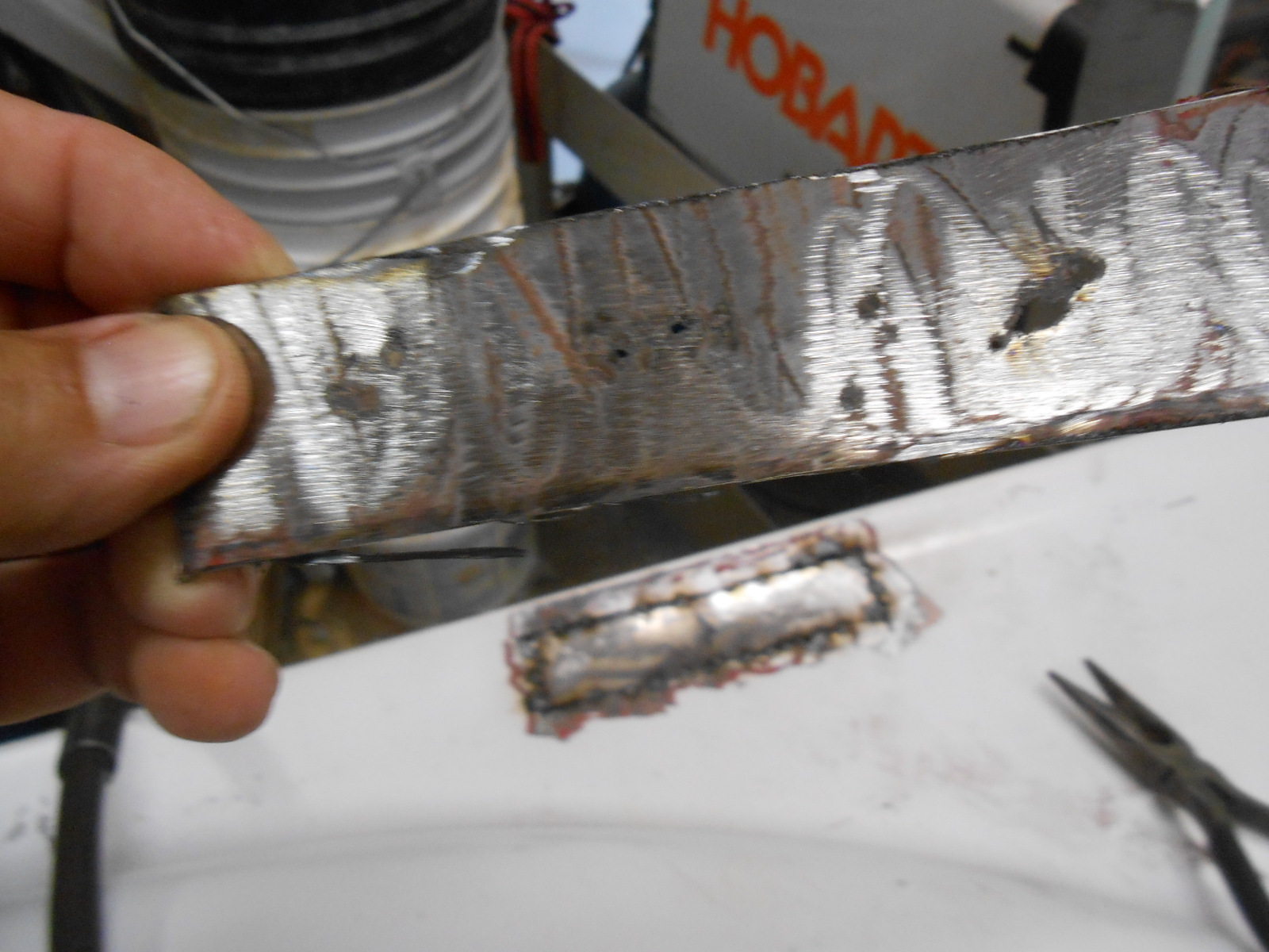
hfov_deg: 67.3
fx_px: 953
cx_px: 634
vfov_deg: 53.1
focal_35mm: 26
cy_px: 476
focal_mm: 4.6
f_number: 3.5
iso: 400
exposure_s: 1/30
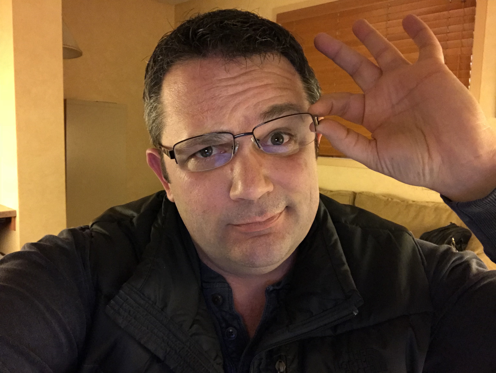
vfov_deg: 44.2
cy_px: 186
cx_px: 248
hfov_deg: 56.8
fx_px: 459
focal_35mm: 32
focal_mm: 2.87
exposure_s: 1/20
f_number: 2.2
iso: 250
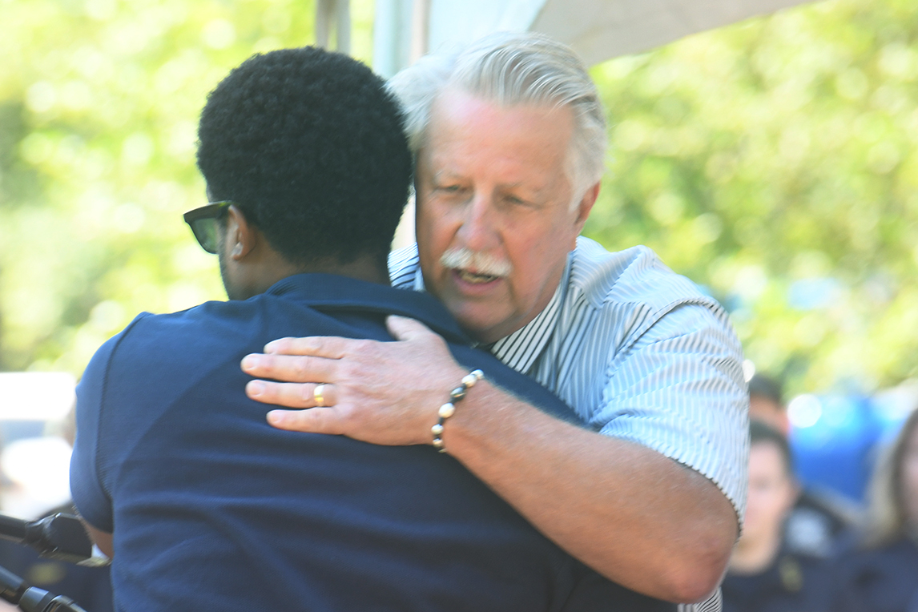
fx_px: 8006
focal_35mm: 314
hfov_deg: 6.6
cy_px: 433
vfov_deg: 4.4
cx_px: 452
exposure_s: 1/160
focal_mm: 200
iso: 400
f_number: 5.6
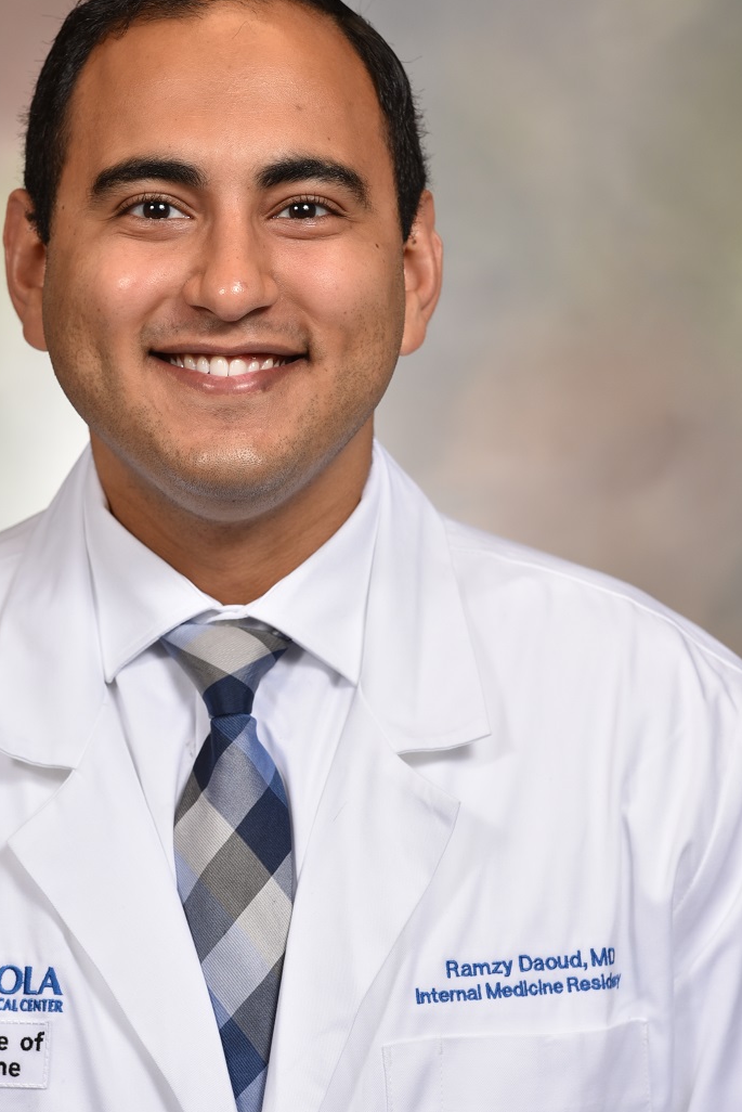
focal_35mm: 270
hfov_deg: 5.1
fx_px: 8338
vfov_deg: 7.6
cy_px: 475
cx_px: 220
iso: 250
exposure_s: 1/125
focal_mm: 185
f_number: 6.3
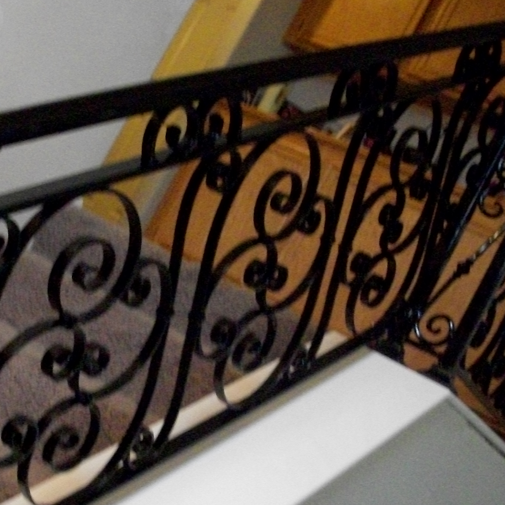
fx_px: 957
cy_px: 334
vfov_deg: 29.4
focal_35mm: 58
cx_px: 199
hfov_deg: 29.5
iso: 800
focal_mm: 6.3
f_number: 3.1
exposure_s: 1/60
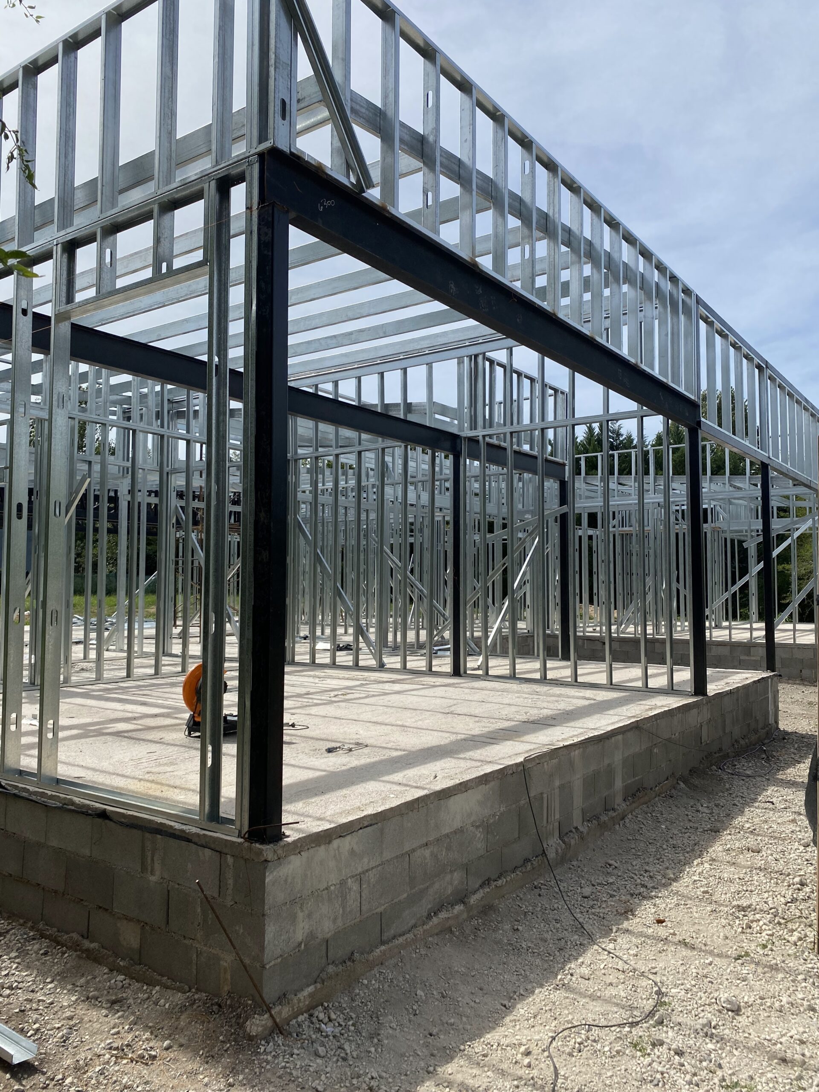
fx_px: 820
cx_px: 410
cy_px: 546
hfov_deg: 53.1
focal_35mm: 26
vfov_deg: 67.3
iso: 32
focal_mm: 4.25
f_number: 1.8
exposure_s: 1/3610
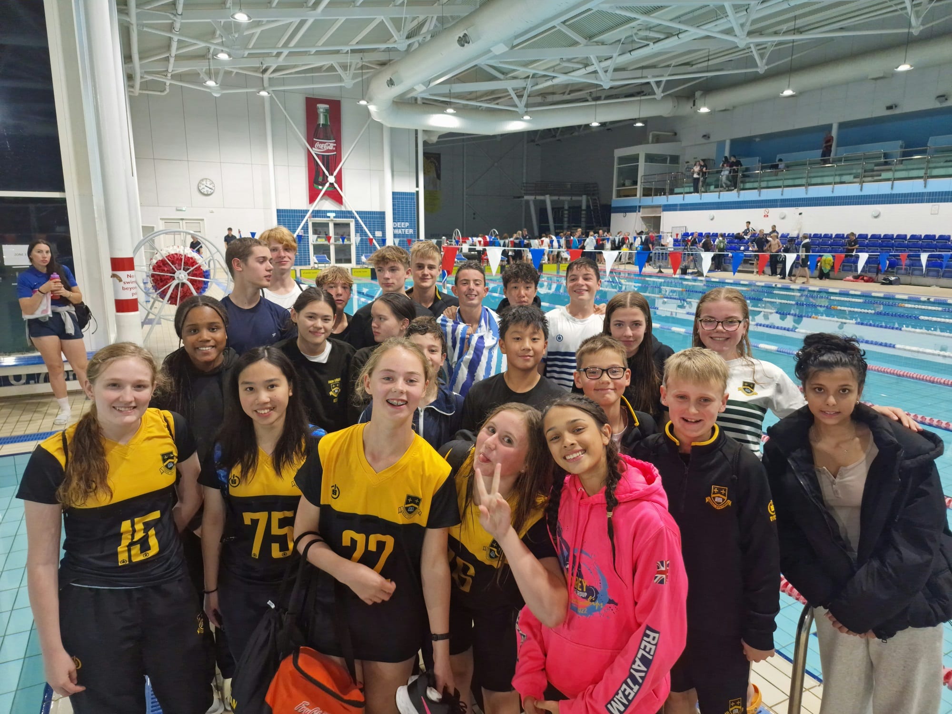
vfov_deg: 58.9
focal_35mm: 23
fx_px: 633
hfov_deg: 73.9
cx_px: 476
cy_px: 357
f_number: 1.8
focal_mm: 6.4
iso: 125
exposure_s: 1/60.2
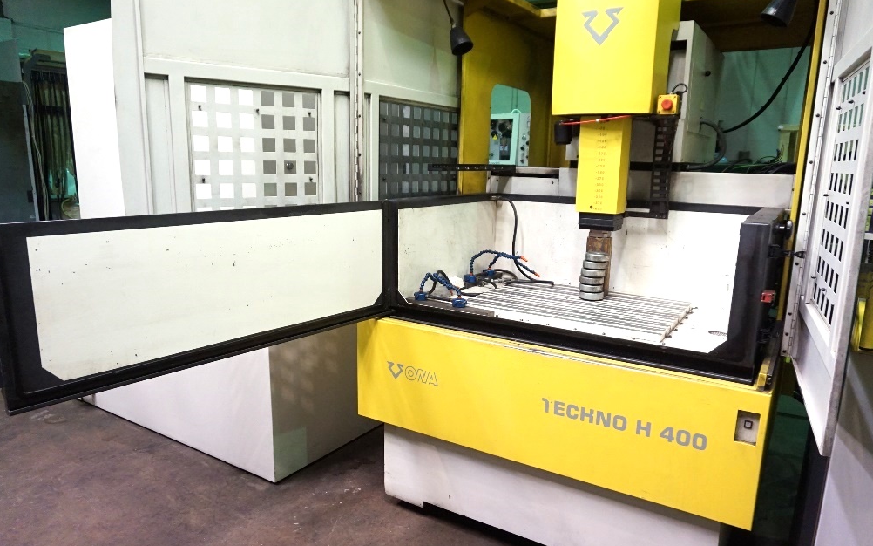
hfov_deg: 72.6
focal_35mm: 25
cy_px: 291
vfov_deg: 49.2
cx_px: 441
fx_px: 595
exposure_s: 1/160
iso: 2000
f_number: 3.5
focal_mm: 16
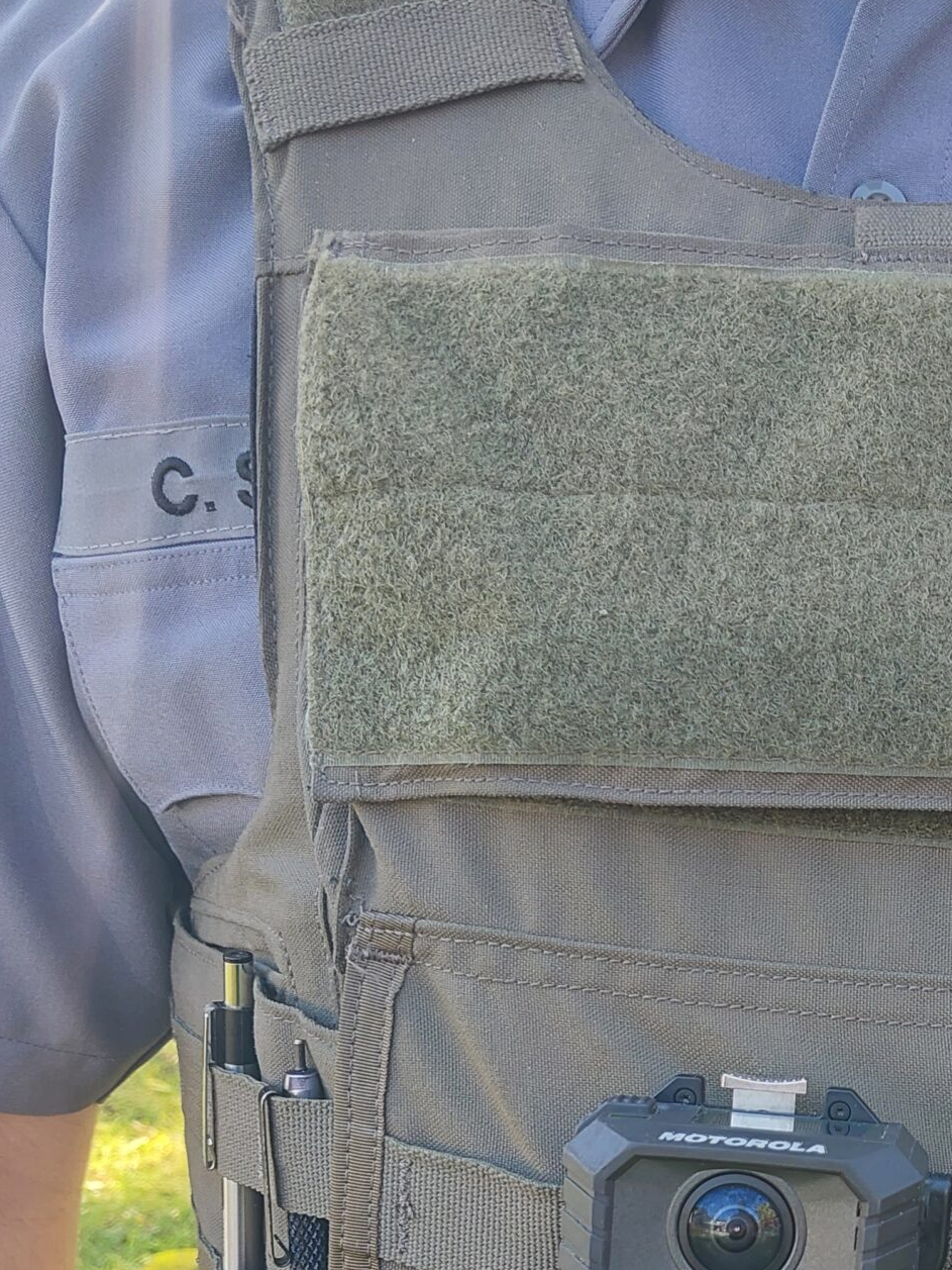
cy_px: 934
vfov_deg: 34.3
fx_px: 2016
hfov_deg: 25.7
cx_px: 869
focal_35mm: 55
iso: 25
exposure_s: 1/60
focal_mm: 4
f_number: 1.8
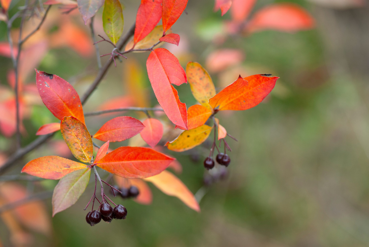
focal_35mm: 158
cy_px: 124
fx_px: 1616
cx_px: 184
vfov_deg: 8.7
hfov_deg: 13.0
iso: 200
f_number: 4
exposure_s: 1/100
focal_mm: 105
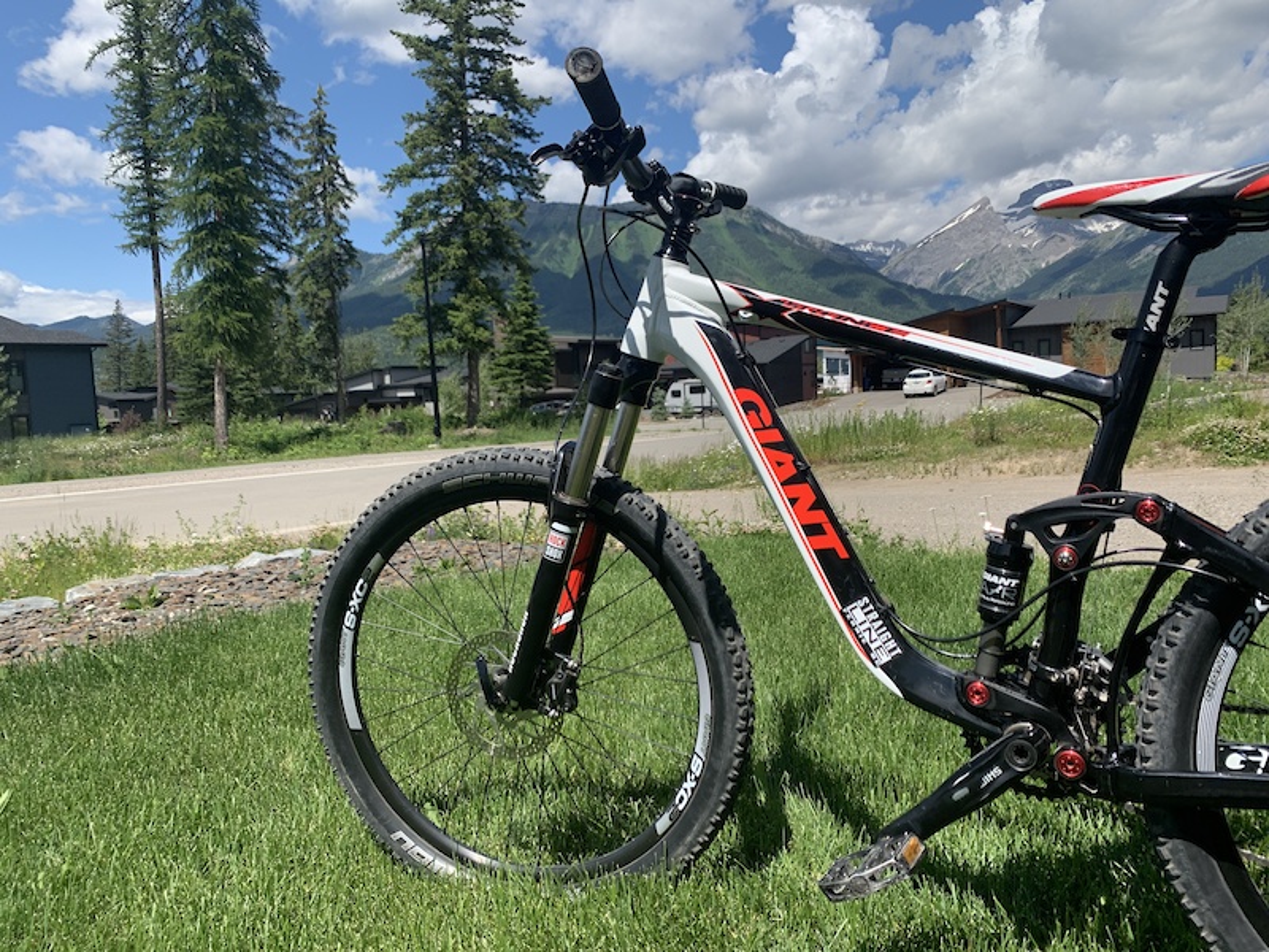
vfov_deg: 53.1
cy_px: 476
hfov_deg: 67.3
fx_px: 953
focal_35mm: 26
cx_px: 634
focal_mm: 4.25
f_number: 1.8
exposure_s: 1/2114
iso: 25
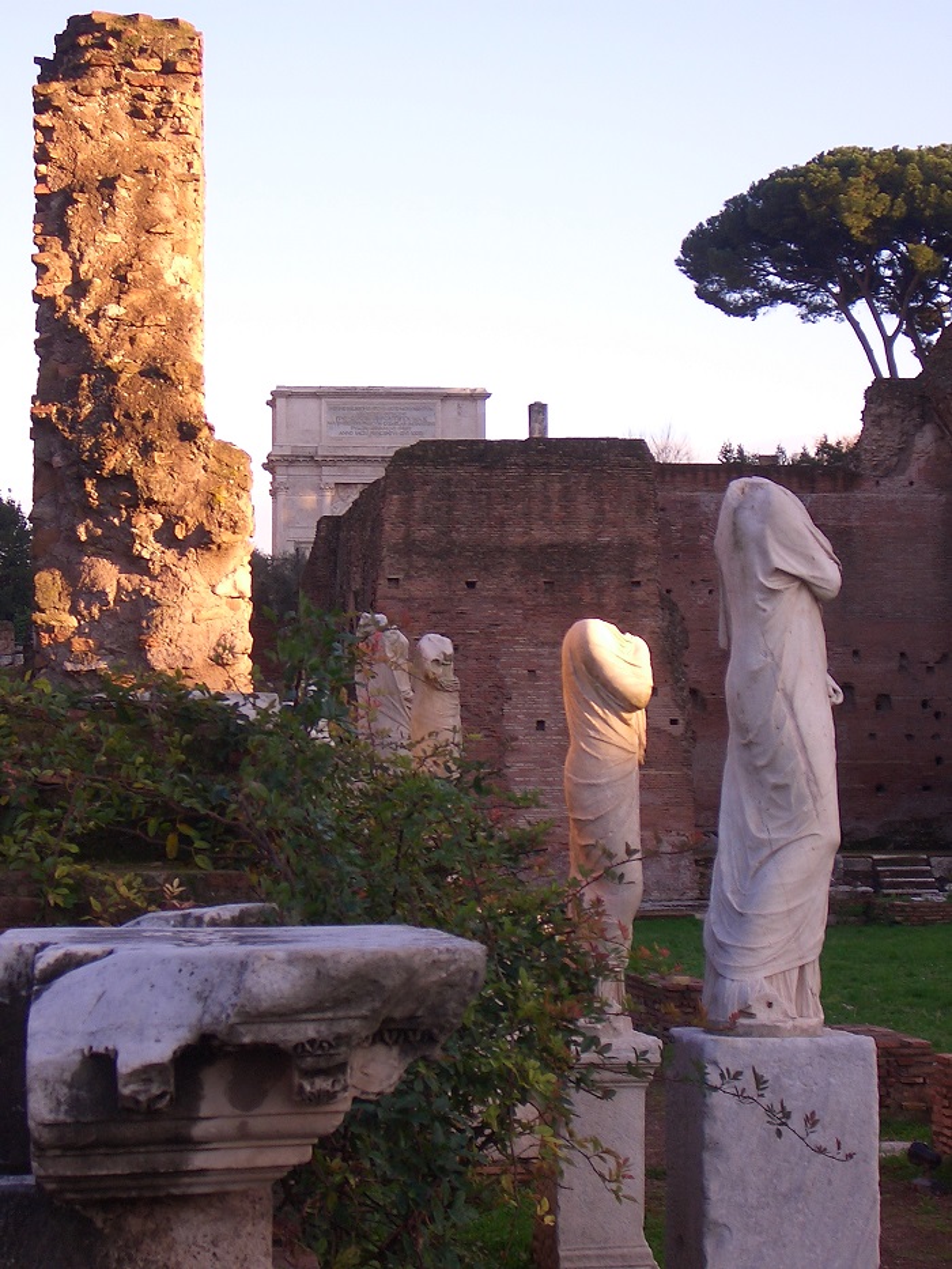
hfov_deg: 16.8
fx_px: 3226
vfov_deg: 22.3
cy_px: 634
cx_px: 476
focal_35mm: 88
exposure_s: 1/125
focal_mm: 14.6
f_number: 4.4
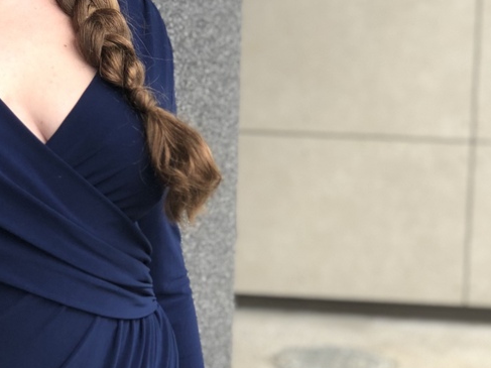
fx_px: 2212
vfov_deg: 9.5
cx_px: 83
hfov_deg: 12.6
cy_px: 228
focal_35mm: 156
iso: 20
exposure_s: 1/122
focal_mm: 6.6
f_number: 2.8
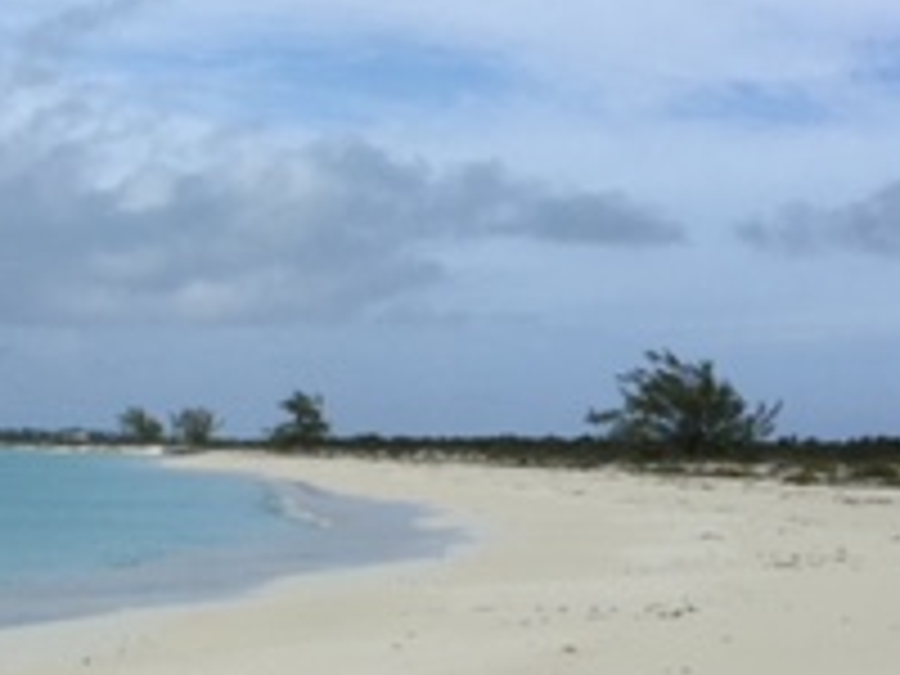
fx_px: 2418
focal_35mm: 93
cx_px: 166
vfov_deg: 15.9
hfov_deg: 20.8
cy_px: 396
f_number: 2.2
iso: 32
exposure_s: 1/4405
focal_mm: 4.15
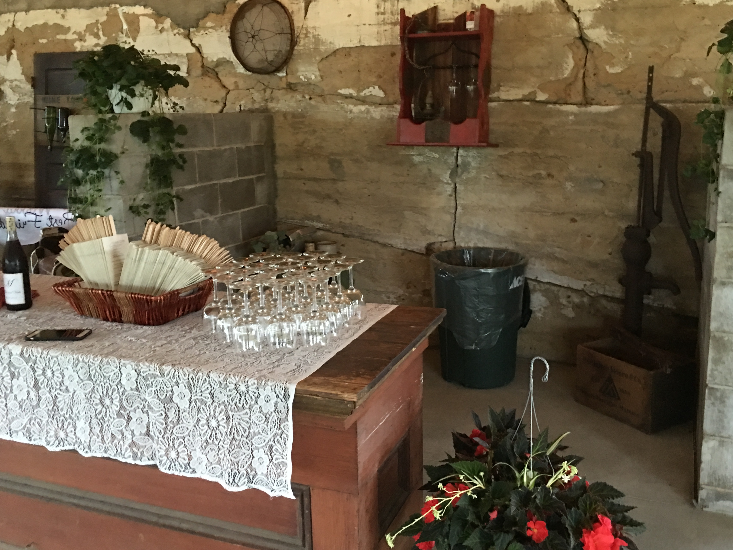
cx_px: 376
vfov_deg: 41.8
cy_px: 256
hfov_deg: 54.0
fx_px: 720
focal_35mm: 34
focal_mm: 4.15
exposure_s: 1/4
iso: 80
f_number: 2.2
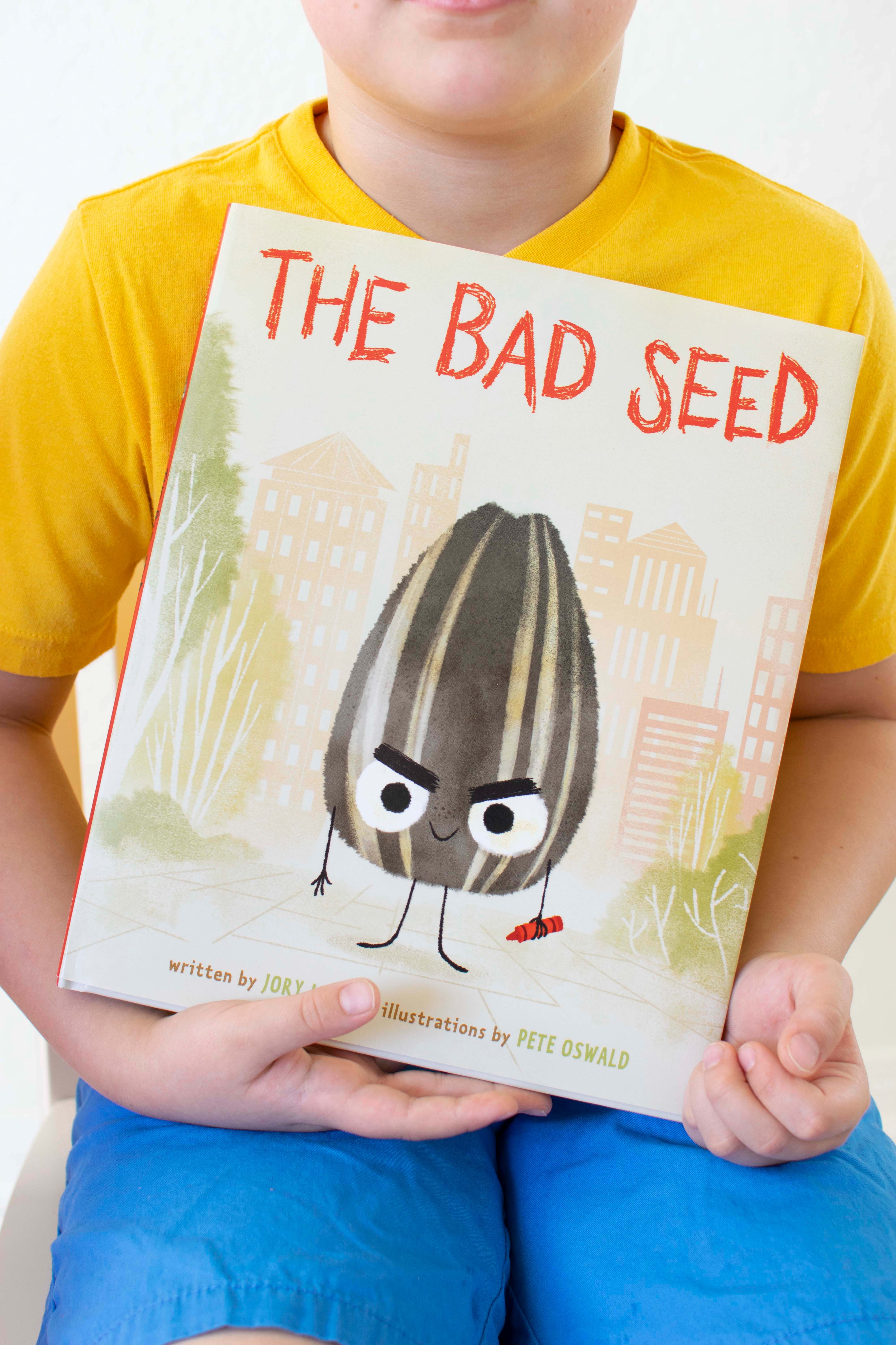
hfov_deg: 25.8
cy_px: 672
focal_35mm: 52
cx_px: 448
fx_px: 1960
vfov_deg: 37.9
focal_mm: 35
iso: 200
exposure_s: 1/40
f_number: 4
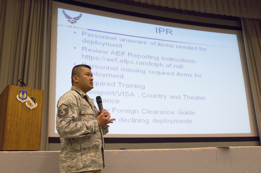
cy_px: 86
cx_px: 130
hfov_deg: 53.2
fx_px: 261
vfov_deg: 36.8
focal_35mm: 36
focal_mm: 24
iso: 640
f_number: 4
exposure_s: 1/20
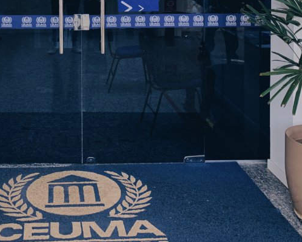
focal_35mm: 55
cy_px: 5
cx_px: 72
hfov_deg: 33.4
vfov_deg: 26.3
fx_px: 492
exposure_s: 1/120
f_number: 1.8
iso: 64
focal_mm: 4.25
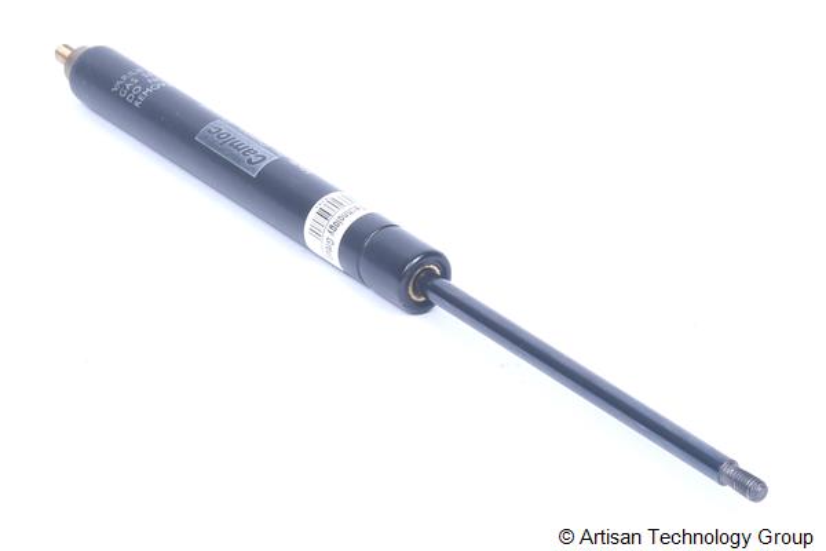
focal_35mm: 72
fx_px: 1652
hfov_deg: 28.1
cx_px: 413
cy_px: 276
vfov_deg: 18.9
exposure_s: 1/250
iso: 200
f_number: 14
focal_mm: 48
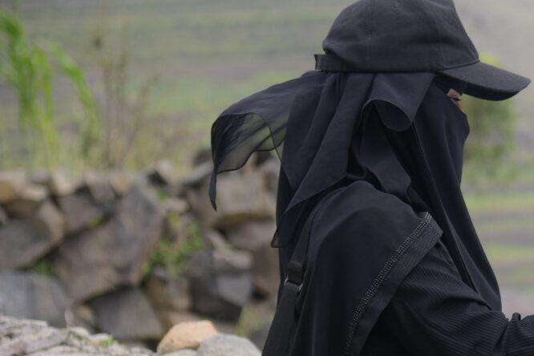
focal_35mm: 173
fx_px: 2566
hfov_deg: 11.7
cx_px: 609
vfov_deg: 7.9
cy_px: 274
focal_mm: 75
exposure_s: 1/1250
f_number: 4
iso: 320
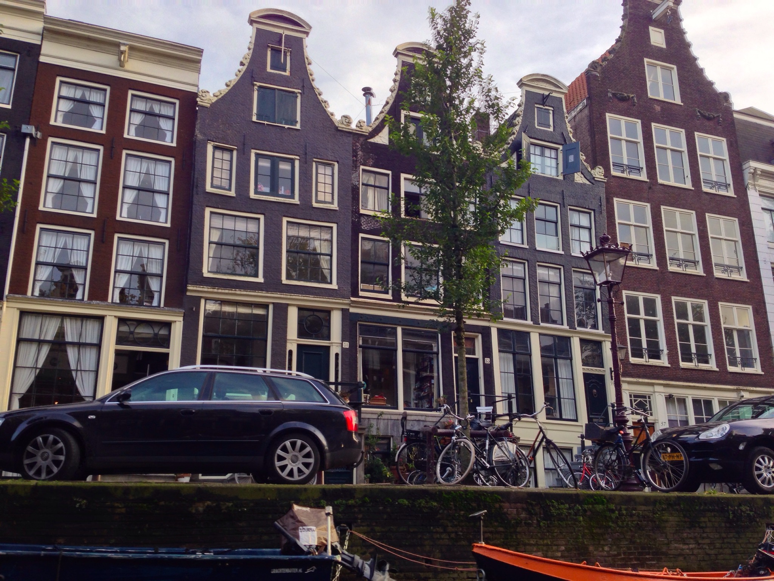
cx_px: 387
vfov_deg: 42.9
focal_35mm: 33
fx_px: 738
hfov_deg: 55.4
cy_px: 290
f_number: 2.4
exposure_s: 1/136
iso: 50
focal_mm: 4.12
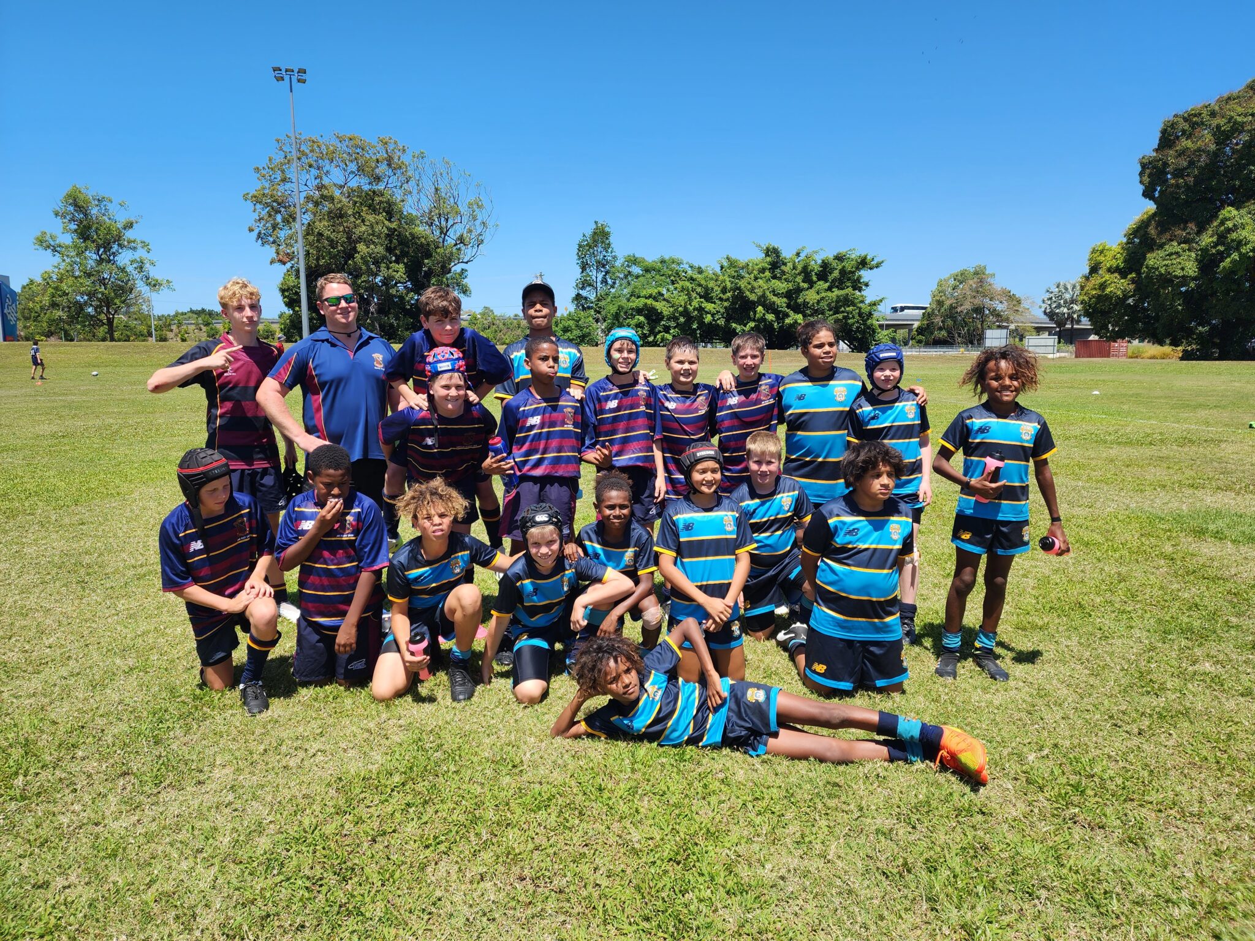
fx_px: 834
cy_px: 470
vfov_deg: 58.9
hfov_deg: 73.9
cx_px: 628
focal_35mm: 23
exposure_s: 1/758
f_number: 1.8
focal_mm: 6.4
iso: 12
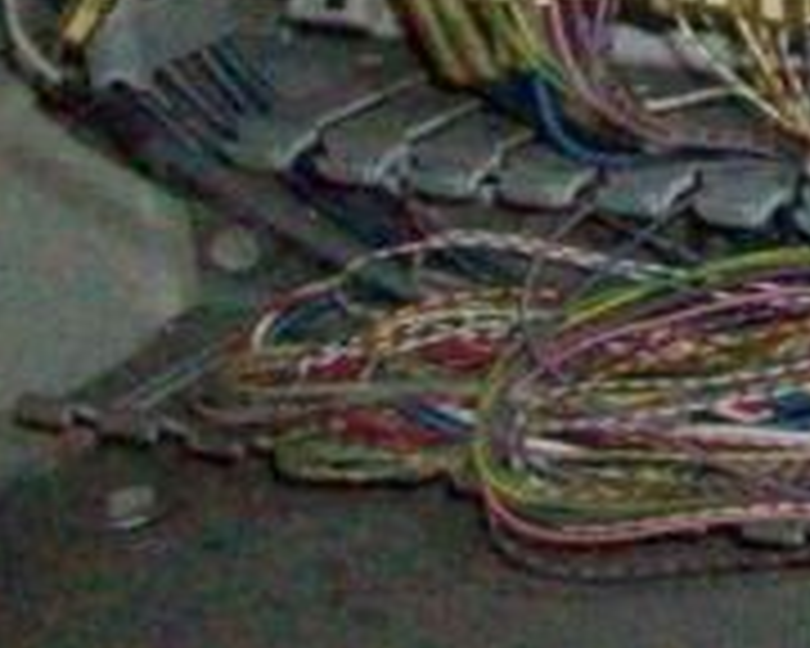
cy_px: -850
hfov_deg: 9.0
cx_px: 2074
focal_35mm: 189
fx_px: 4531
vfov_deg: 7.7
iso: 800
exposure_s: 1/64
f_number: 2.8
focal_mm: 5.7
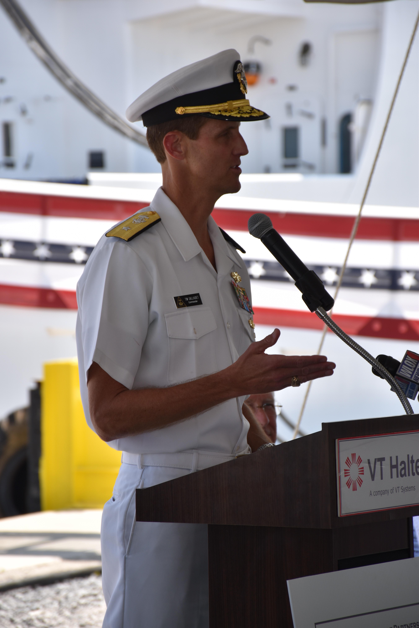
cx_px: 210
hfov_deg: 7.9
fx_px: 3038
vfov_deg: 11.8
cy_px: 314
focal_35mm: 174
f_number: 7.1
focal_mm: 116
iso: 100
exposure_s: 1/200
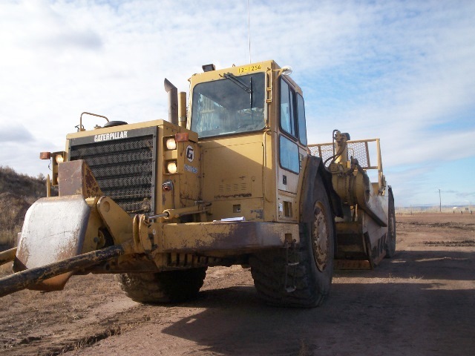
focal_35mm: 36
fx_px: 494
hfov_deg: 51.4
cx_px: 238
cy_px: 178
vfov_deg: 39.7
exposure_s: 1/505
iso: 100
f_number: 4.5
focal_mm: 5.9
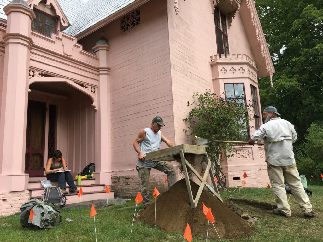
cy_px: 121
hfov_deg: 61.7
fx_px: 271
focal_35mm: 29
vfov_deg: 48.2
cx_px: 162
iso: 25
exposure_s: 1/591
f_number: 2.2
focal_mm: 4.15
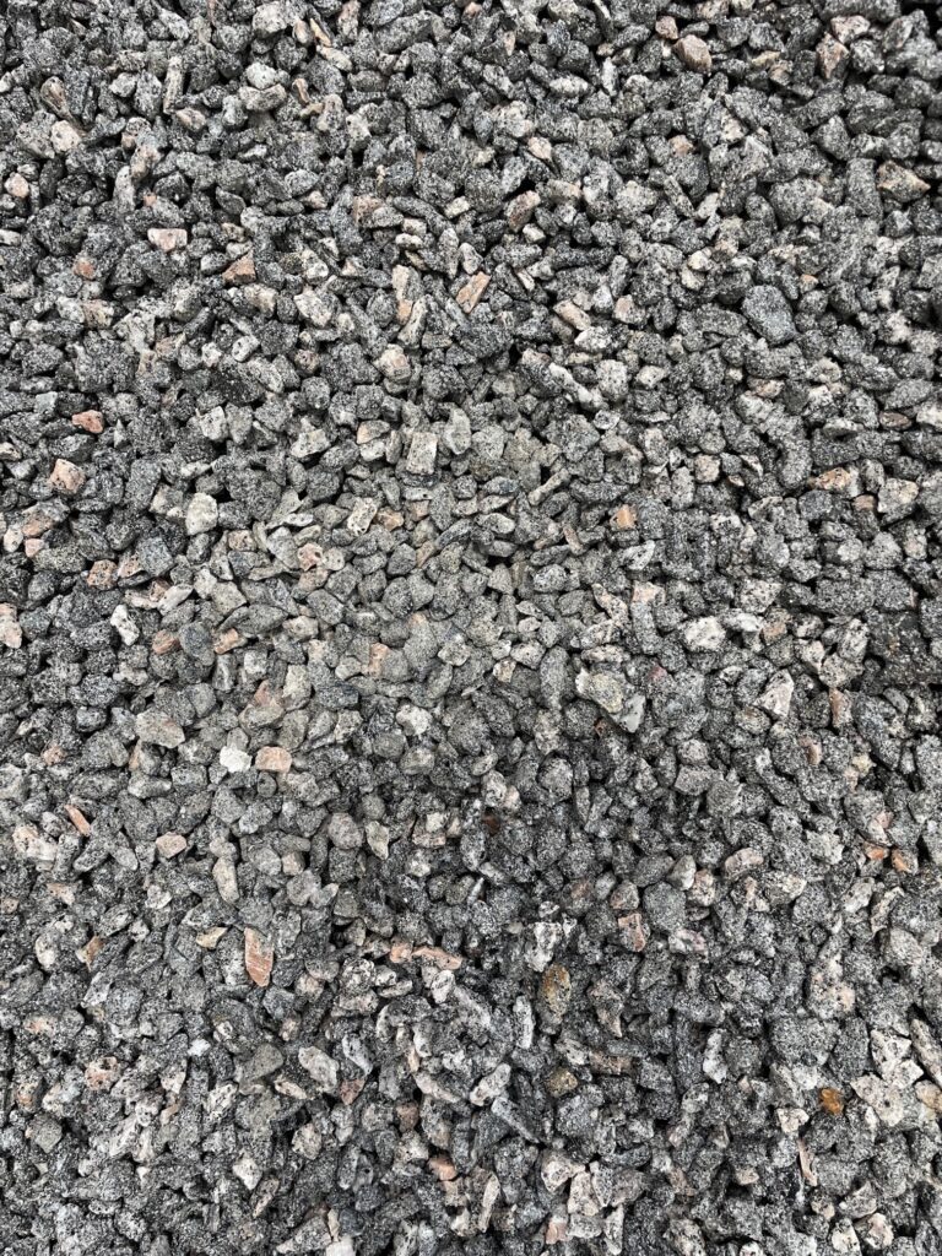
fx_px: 943
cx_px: 471
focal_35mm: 26
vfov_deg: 67.3
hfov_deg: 53.1
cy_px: 628
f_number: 1.6
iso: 32
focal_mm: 4.2
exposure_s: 1/3040
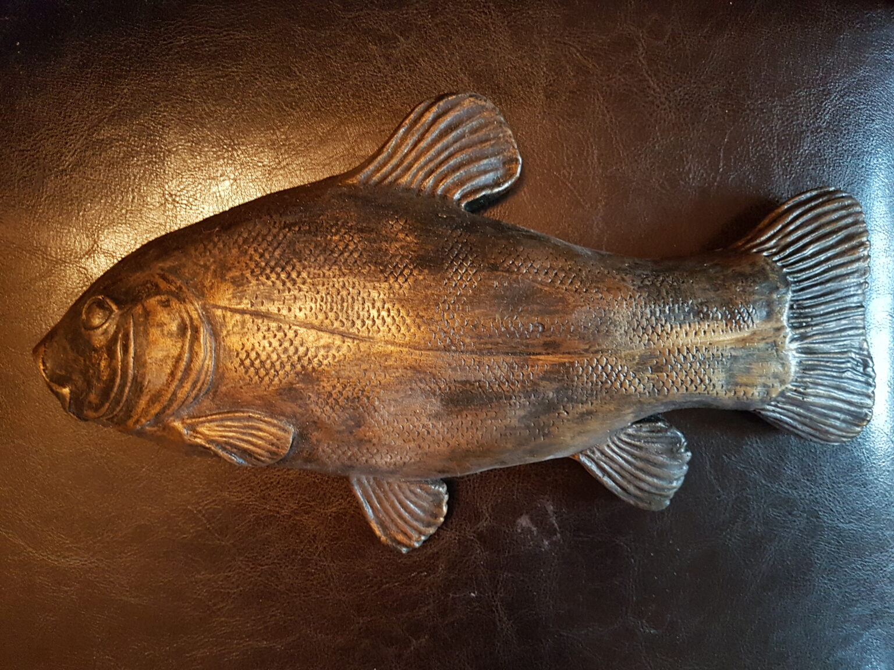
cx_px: 447
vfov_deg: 53.1
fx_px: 671
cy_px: 335
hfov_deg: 67.3
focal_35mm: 26
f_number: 1.7
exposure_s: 1/10
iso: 250
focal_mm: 4.2
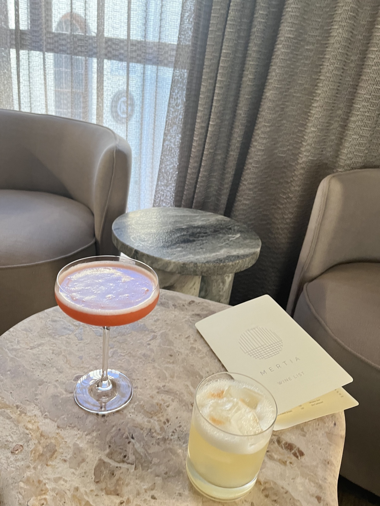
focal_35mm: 26
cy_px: 253
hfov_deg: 53.1
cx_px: 190
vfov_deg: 67.3
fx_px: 381
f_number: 1.6
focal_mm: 5.1
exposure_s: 1/50
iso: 320
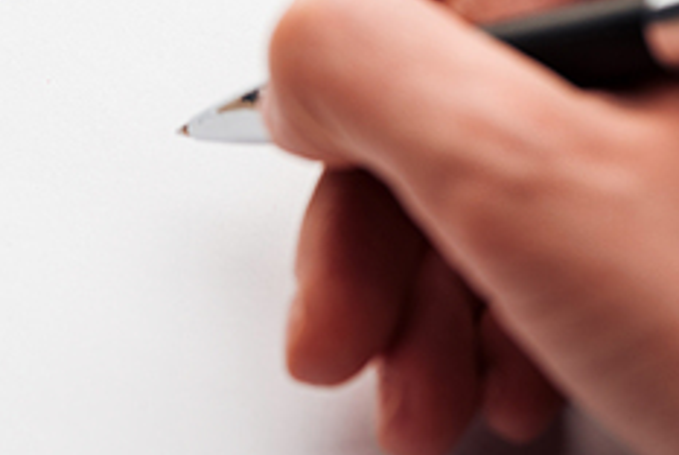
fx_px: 4249
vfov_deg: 6.1
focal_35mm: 225
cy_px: 166
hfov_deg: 9.1
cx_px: 102
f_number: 9
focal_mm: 105
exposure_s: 1/160
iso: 125
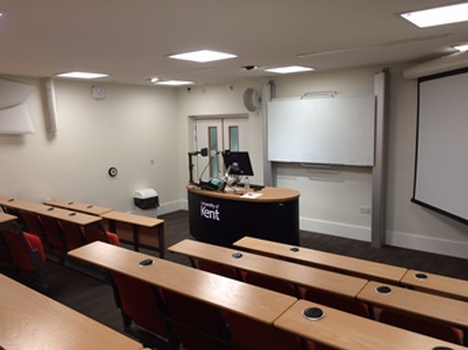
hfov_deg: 61.7
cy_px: 175
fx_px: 392
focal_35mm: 29
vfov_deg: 48.2
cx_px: 234
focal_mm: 4.15
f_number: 2.2
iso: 50
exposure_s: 1/33
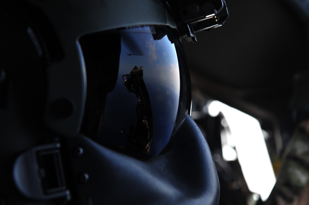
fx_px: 678
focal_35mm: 79
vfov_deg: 17.2
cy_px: 93
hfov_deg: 25.7
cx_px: 169
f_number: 7.1
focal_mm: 70
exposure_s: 1/160
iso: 400
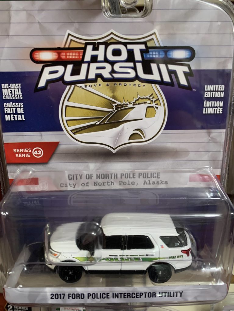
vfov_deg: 67.3
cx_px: 117
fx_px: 234
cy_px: 156
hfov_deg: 53.1
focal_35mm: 26
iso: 400
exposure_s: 1/40
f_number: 1.8
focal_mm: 4.25
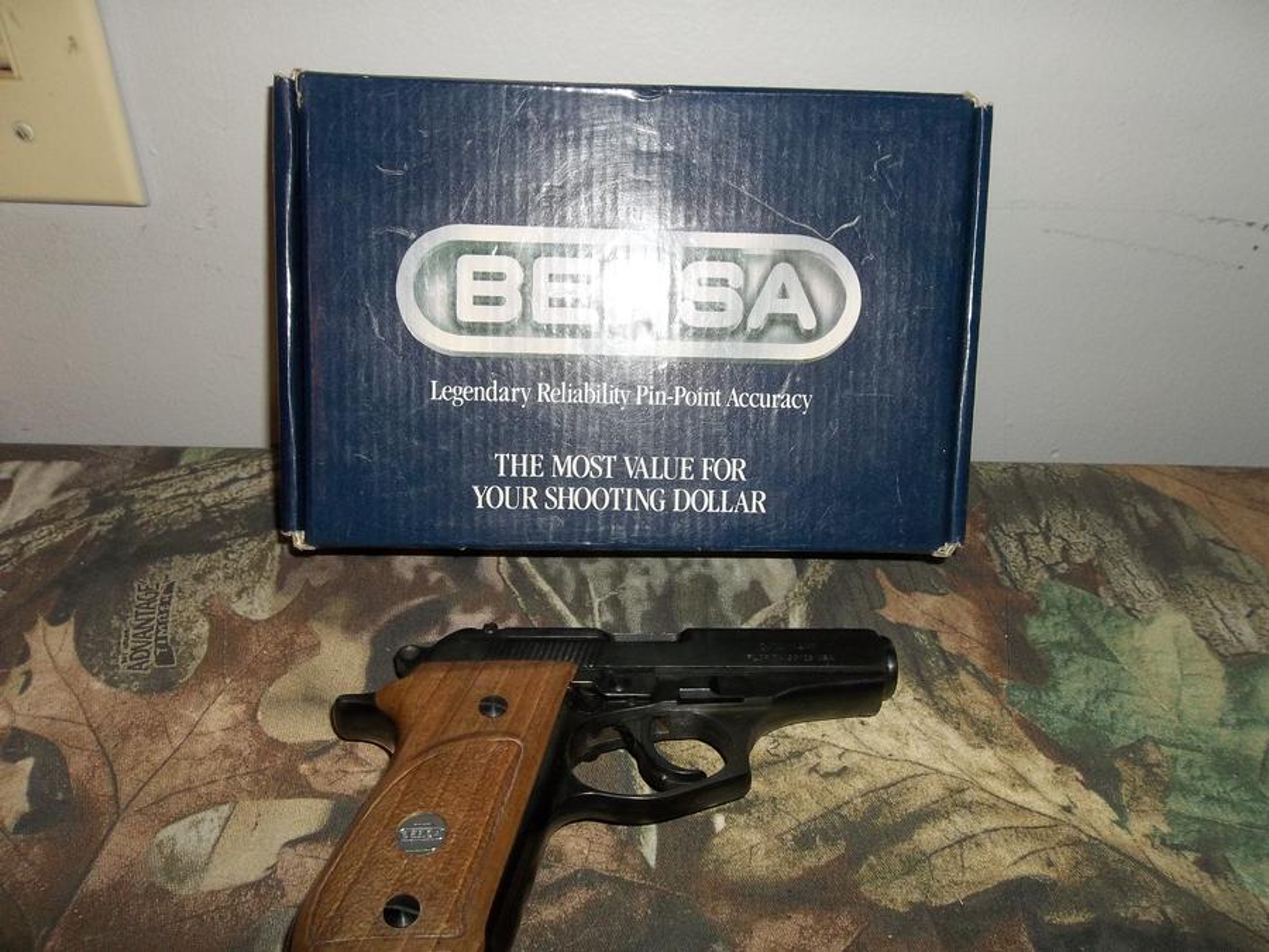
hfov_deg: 65.3
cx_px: 634
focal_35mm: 27
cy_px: 476
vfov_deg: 51.4
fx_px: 990
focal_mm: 4.9
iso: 160
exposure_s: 1/30
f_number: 3.5
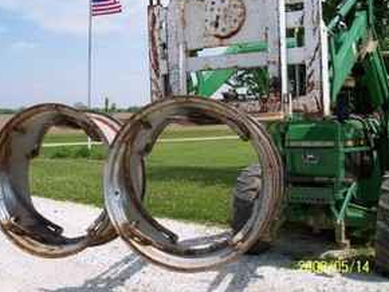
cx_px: 168
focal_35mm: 45
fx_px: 506
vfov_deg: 32.2
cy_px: 135
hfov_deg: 42.0
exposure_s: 1/1000
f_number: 4.8
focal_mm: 8
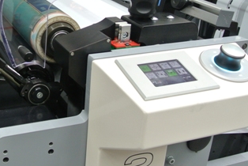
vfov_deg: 24.7
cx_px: 32
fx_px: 379
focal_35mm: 55
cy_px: 76
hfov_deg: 34.5
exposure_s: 1/30
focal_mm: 10
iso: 400
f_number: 3.5
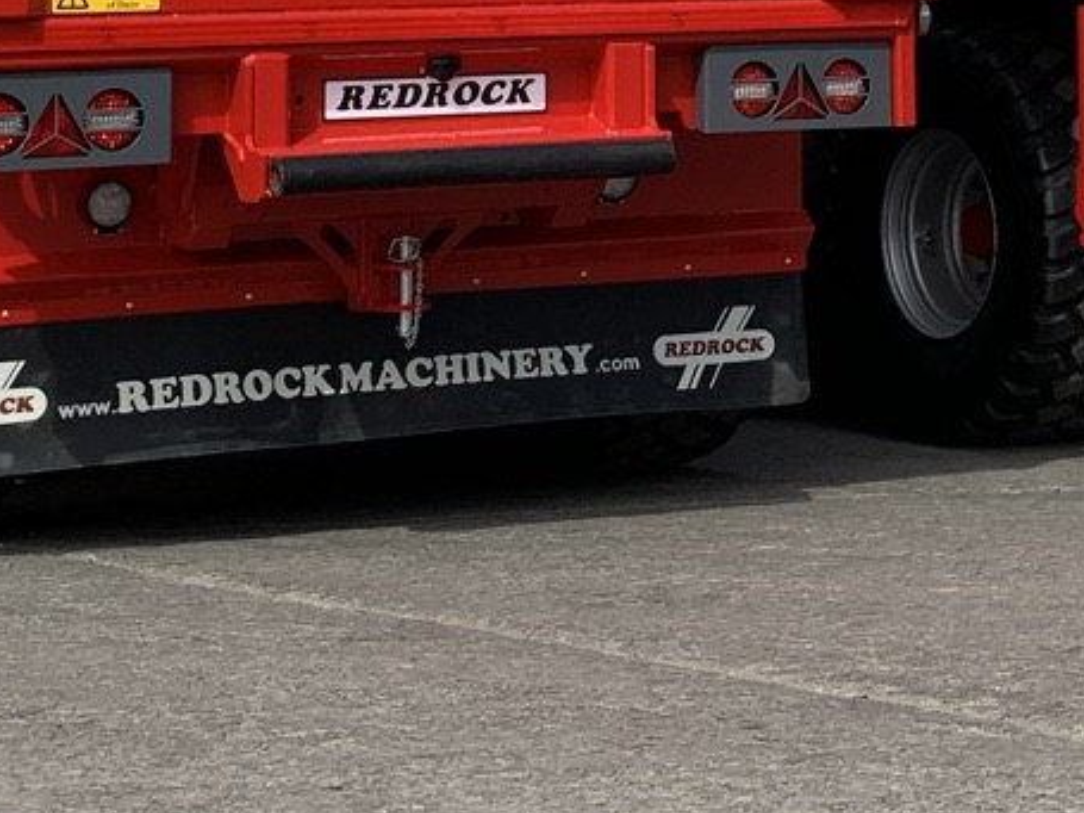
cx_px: 974
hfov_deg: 16.6
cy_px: -422
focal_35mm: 117
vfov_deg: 12.1
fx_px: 3663
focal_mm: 4.25
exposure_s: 1/2364
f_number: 1.8
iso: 25
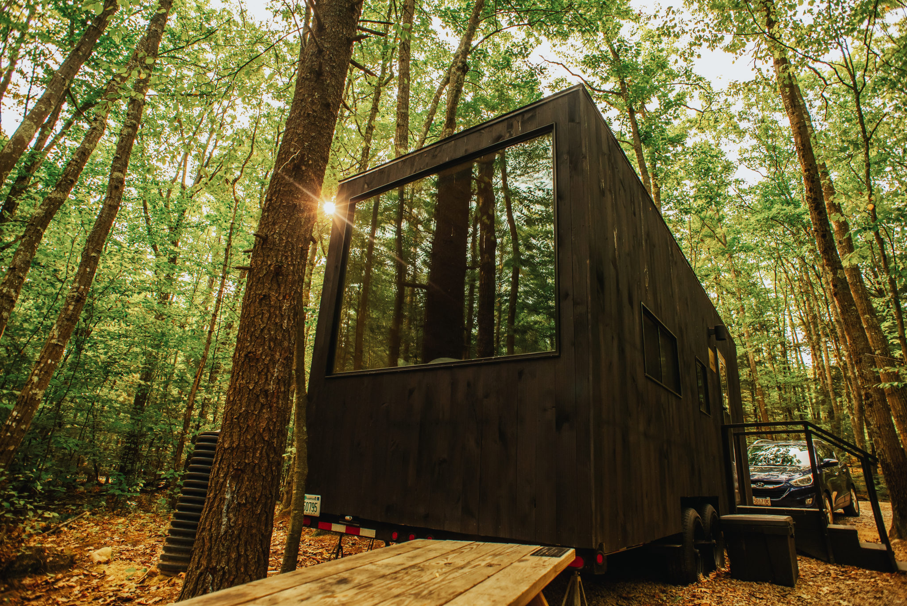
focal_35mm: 20
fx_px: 504
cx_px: 454
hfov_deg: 84.0
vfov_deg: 62.0
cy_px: 303
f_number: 4.5
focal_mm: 20
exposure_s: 1/400
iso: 1000
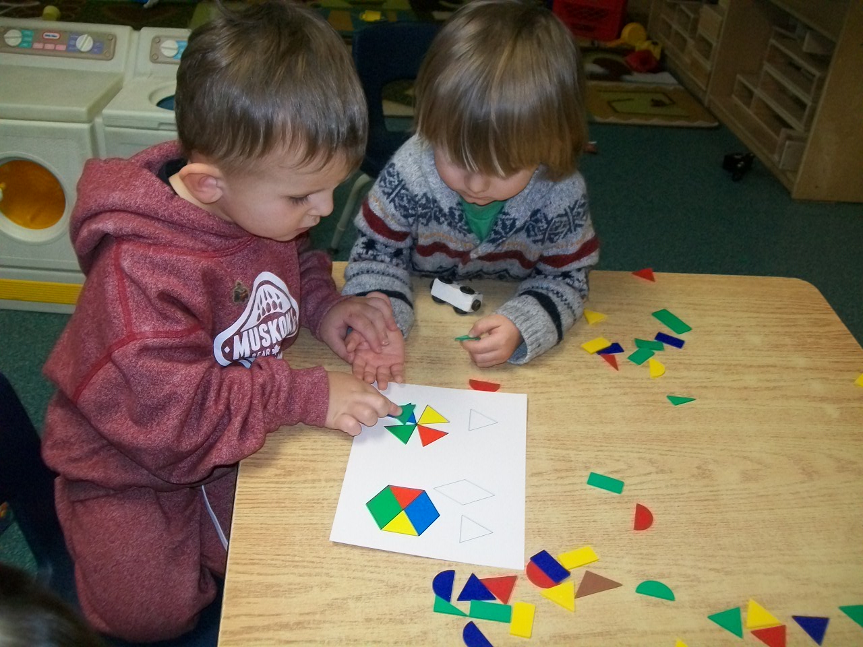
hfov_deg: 51.4
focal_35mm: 36
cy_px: 324
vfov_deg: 39.7
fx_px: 898
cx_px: 432
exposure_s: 1/60
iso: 160
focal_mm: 6
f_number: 2.7
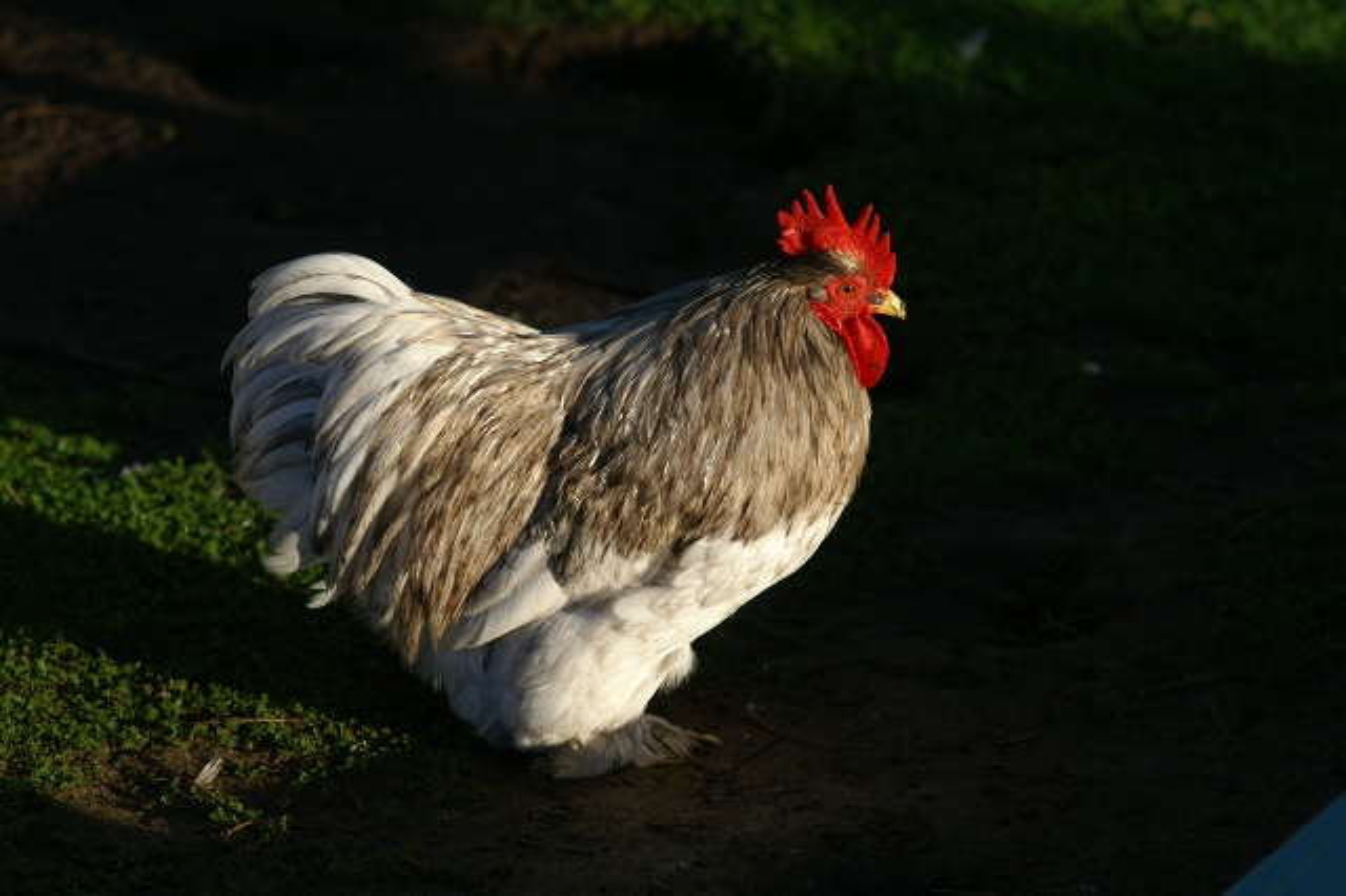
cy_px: 448
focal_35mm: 180
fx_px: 6726
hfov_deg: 11.4
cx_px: 673
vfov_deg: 7.6
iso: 100
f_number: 4.5
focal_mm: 120
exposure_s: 1/320
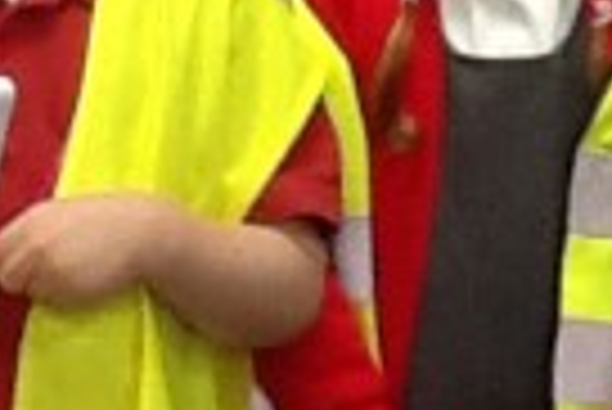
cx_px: 824
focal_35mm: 215
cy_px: 383
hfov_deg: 9.4
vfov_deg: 6.4
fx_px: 3659
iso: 80
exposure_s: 1/30
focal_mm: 2.03
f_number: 2.4
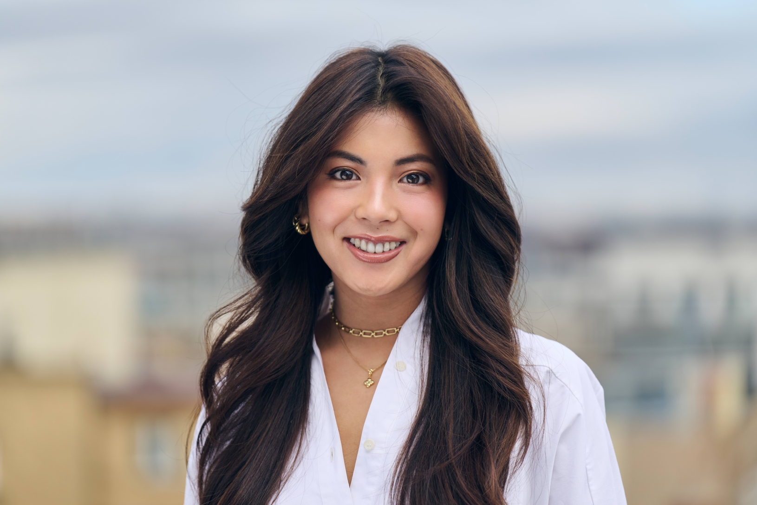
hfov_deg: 13.7
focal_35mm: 150
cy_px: 252
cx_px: 378
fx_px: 3154
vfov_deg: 9.2
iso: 250
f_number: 2.8
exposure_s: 1/1000
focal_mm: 150
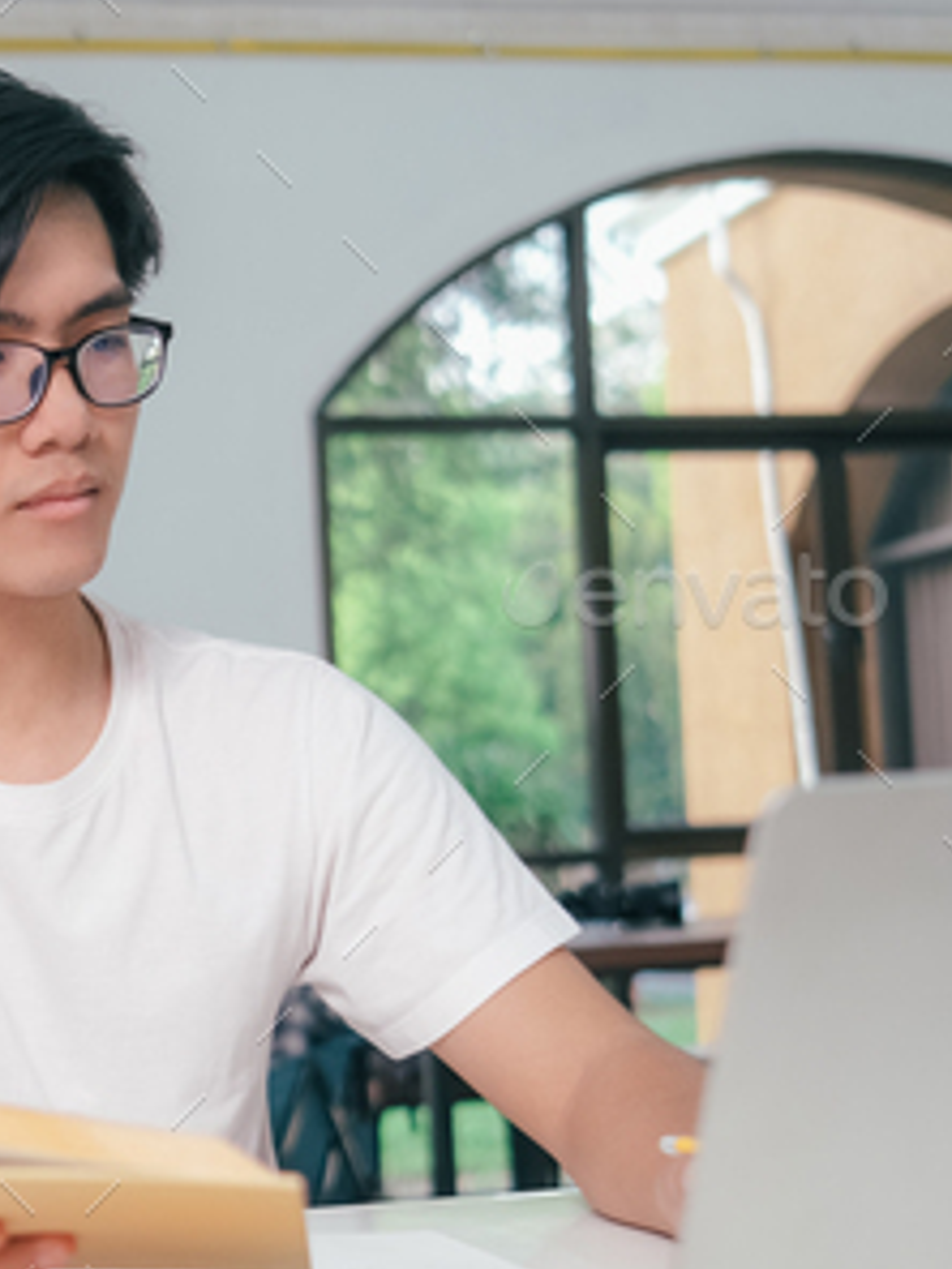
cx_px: 39
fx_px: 2457
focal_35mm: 67
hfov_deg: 21.3
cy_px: 795
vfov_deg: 28.9
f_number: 2.2
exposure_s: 1/60
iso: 400
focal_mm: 23
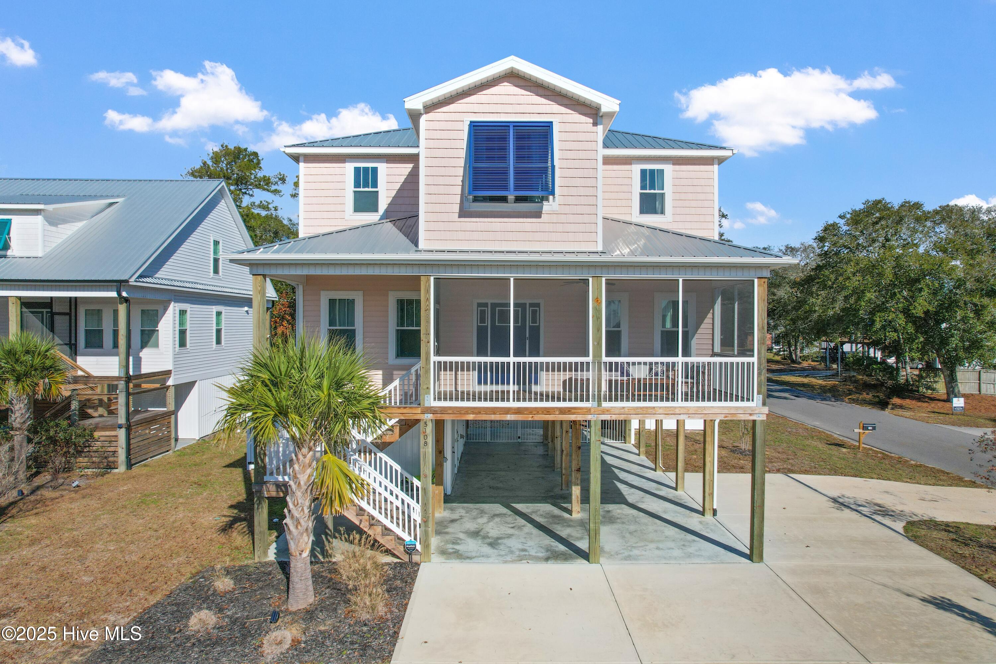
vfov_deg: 57.2
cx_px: 498
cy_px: 332
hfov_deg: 78.6
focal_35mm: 22
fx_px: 609
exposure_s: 1/1250
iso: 150
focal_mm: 8.38
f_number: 2.8
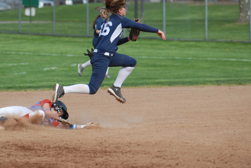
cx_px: 107
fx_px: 2210
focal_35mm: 317
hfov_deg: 6.5
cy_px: 83
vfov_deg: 4.4
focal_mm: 175
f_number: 3.5
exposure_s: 1/2500
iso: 320
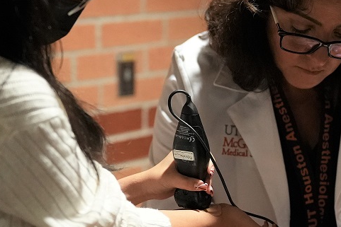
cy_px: 86
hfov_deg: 17.2
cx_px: 130
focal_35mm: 119
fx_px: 1127
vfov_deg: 11.5
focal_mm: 54
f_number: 2.2
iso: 8000
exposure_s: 1/160
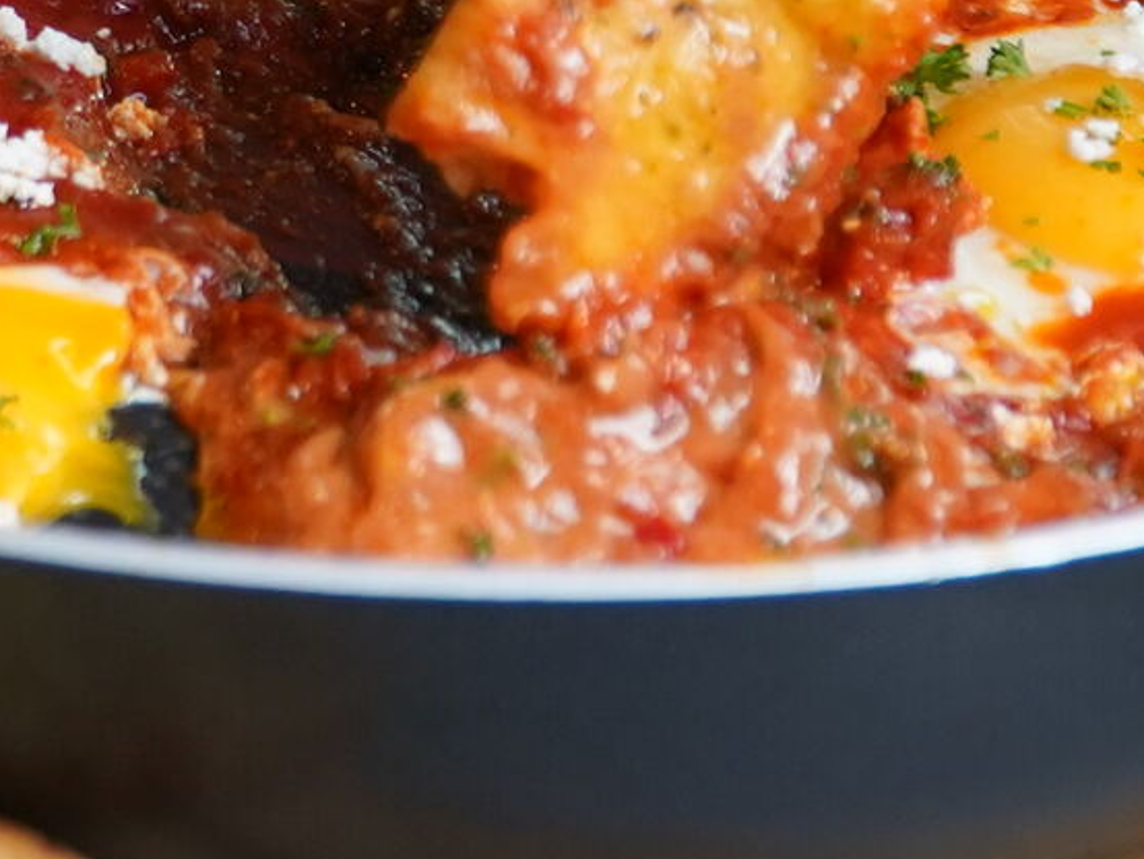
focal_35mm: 170
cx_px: 361
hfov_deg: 11.6
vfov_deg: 8.6
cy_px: -245
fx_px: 5621
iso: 2000
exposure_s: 1/160
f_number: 4
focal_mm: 33
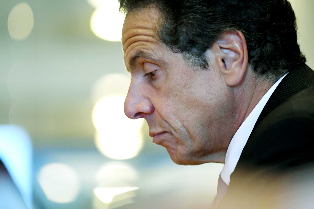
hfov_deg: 7.6
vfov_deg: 5.1
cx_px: 157
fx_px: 2355
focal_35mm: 270
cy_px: 104
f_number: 2.8
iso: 3200
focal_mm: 180
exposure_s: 1/250
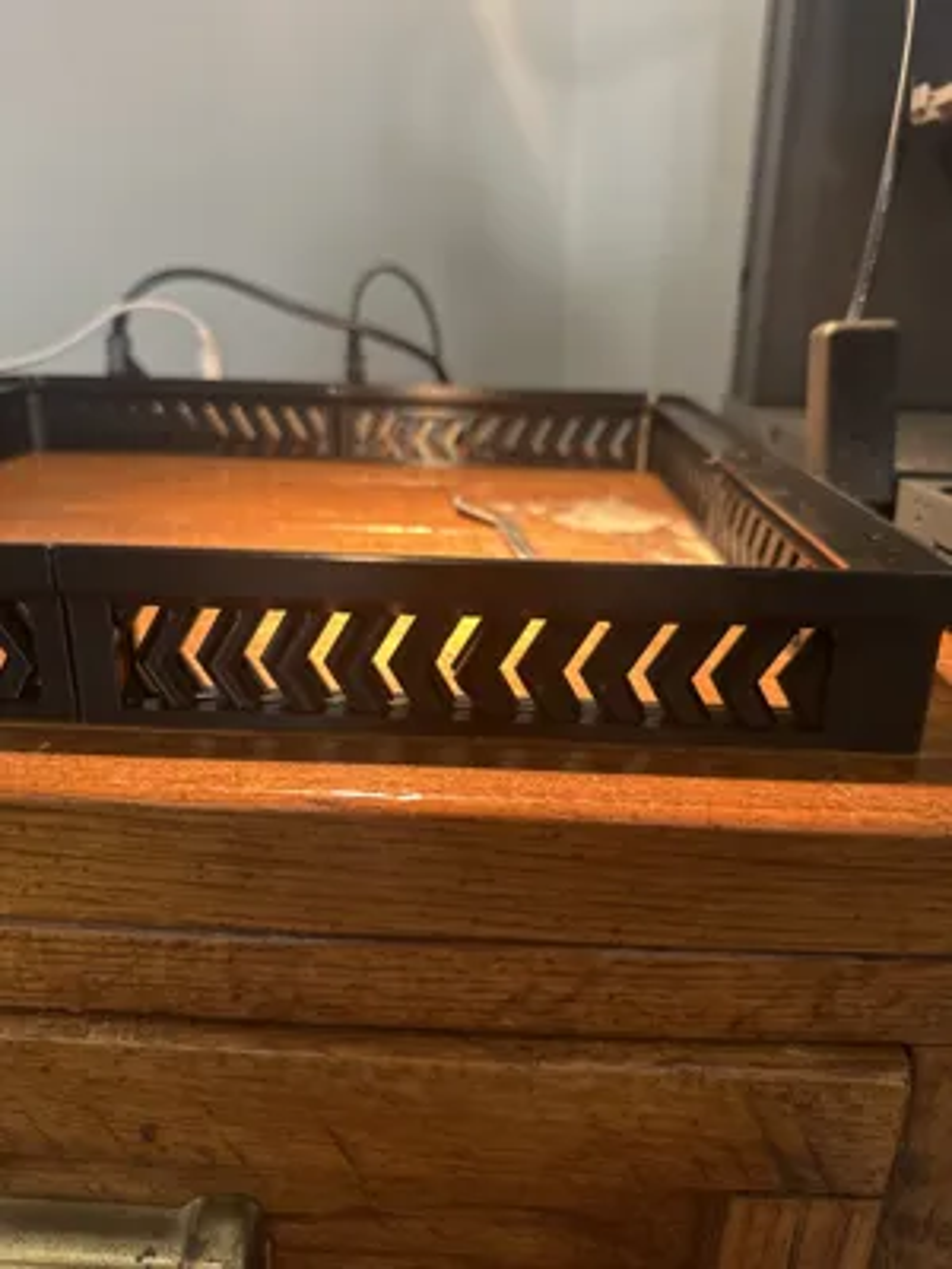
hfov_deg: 56.8
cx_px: 476
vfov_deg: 71.6
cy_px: 634
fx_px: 880
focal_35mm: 24
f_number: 1.78
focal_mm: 6.86
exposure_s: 1/60
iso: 500
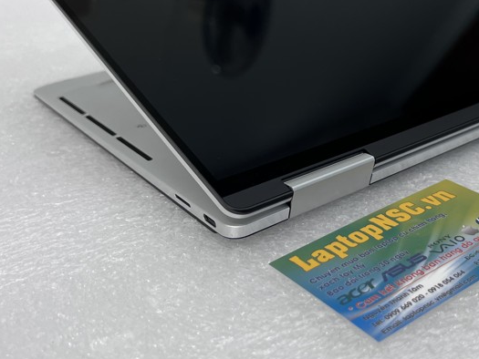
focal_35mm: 49
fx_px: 678
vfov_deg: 29.7
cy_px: 199
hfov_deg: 38.2
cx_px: 340
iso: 64
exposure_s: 1/100
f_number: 1.5
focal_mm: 5.7
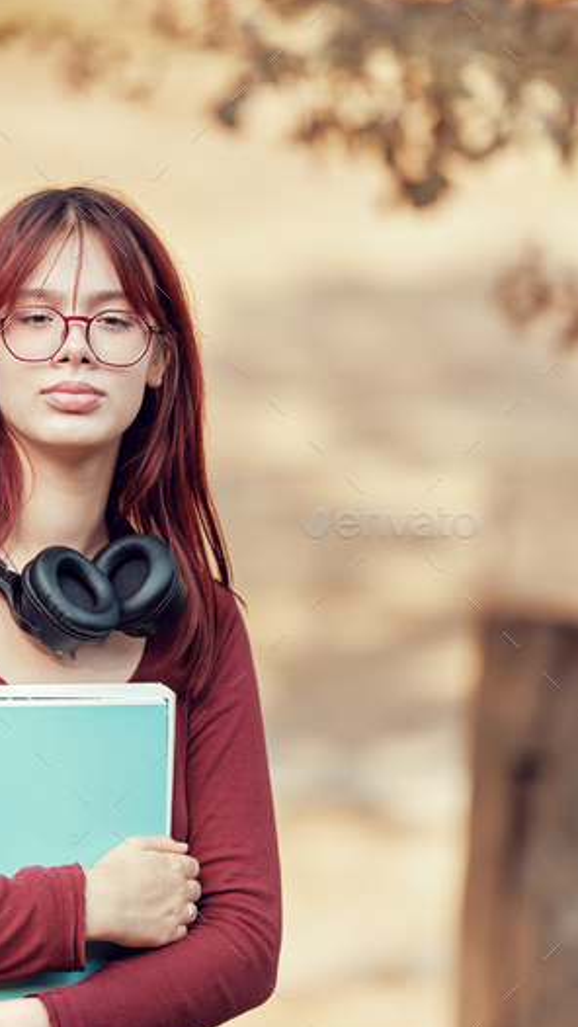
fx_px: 5420
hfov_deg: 6.1
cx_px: 92
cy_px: 509
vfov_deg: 10.8
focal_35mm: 199
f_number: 1.2
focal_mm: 75
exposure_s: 1/3800
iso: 160
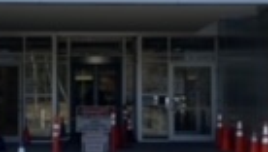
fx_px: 932
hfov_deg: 16.4
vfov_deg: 9.3
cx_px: 126
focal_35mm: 131
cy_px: 68
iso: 32
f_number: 1.8
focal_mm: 4.25
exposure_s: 1/2315
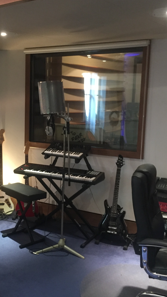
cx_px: 39
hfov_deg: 27.3
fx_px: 338
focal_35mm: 43
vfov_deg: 47.4
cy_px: 146
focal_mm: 4.15
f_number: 2.2
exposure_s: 1/20
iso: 250
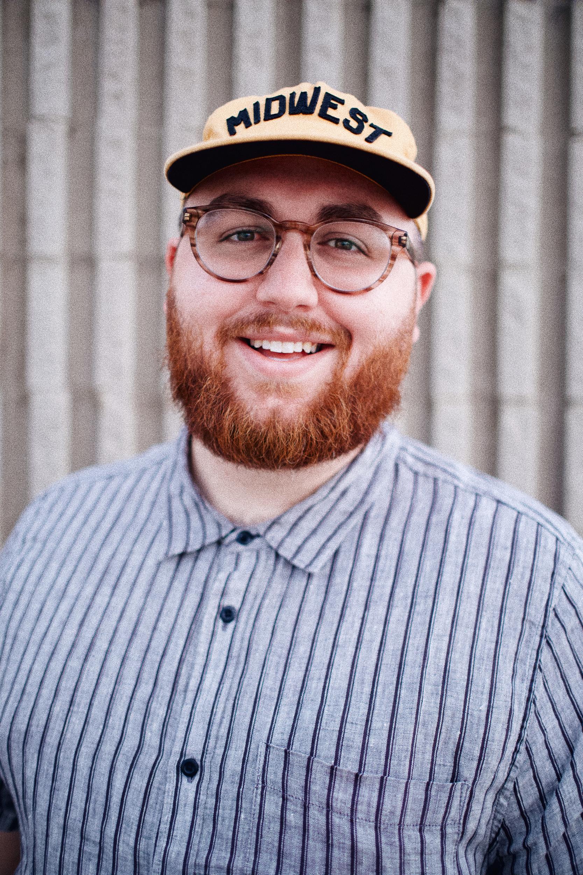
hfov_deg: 37.9
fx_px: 850
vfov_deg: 54.4
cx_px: 292
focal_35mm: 35
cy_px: 438
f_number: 1.4
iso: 640
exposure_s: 1/6400
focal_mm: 23
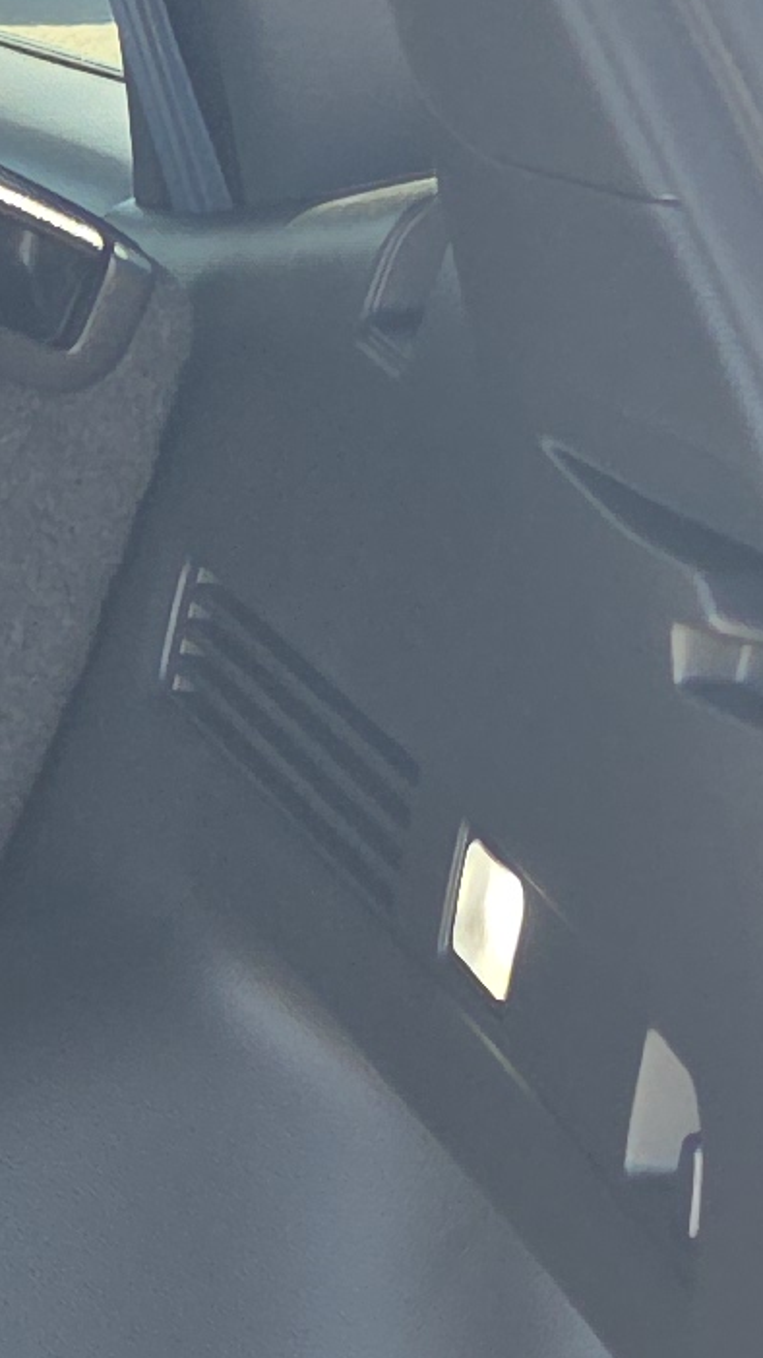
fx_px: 5146
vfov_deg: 14.6
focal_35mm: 143
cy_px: 1590
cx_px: -2018
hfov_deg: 7.0
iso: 40
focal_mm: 6.3
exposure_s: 1/180
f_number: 1.7
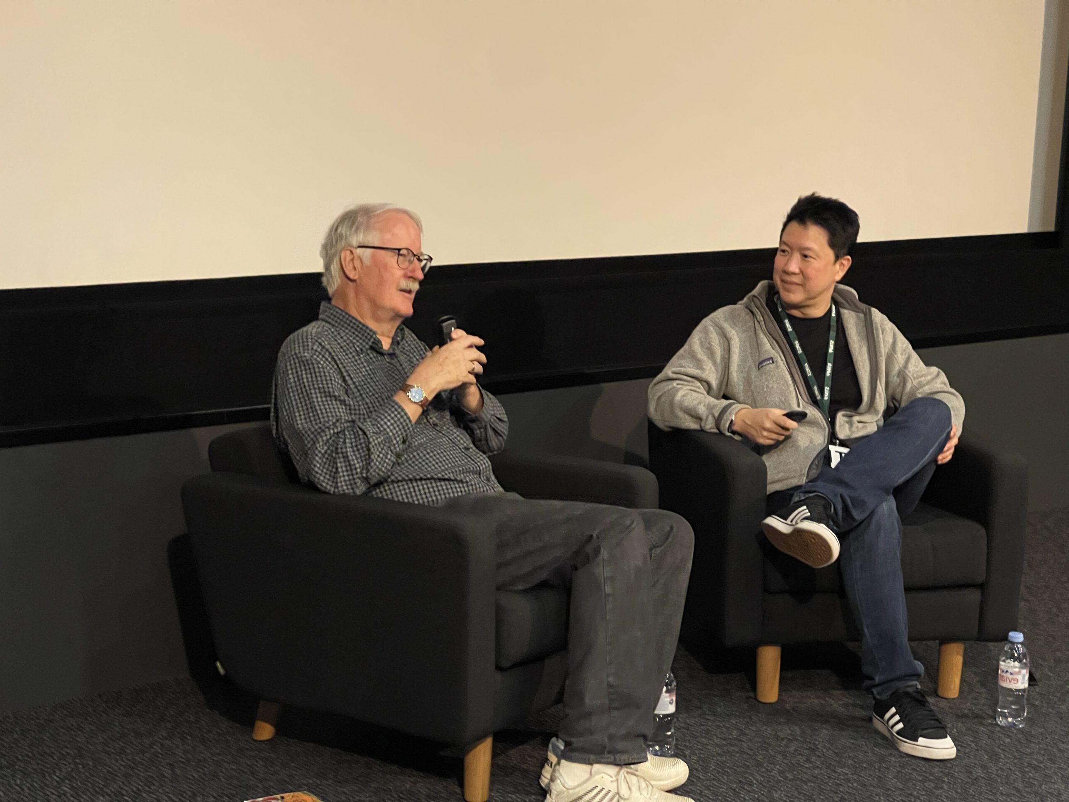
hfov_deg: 30.3
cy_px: 401
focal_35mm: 64
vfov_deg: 22.9
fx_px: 1976
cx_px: 534
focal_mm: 7.5
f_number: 2.2
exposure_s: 1/30
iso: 1250
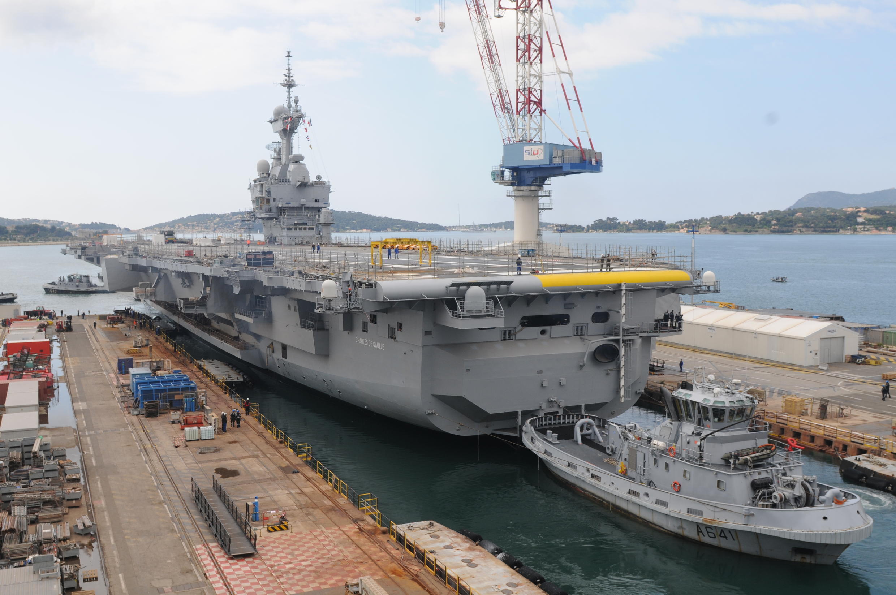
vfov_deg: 36.8
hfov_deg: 53.2
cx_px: 448
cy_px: 298
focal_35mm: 36
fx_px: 895
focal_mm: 24
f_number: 8
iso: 200
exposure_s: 1/320
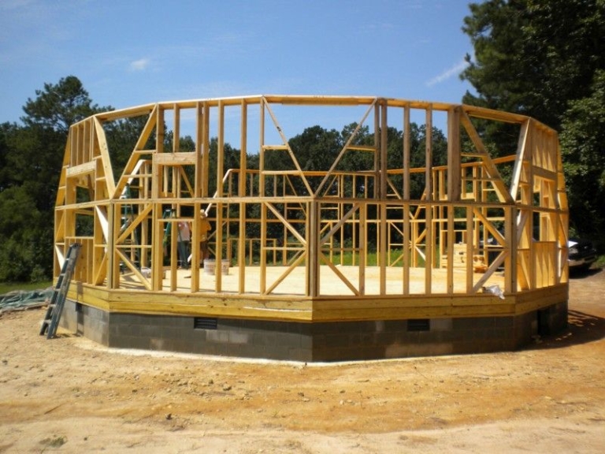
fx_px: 612
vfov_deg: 40.7
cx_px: 302
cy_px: 227
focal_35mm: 35
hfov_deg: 52.6
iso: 80
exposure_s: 1/754
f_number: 4.6
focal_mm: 6.3
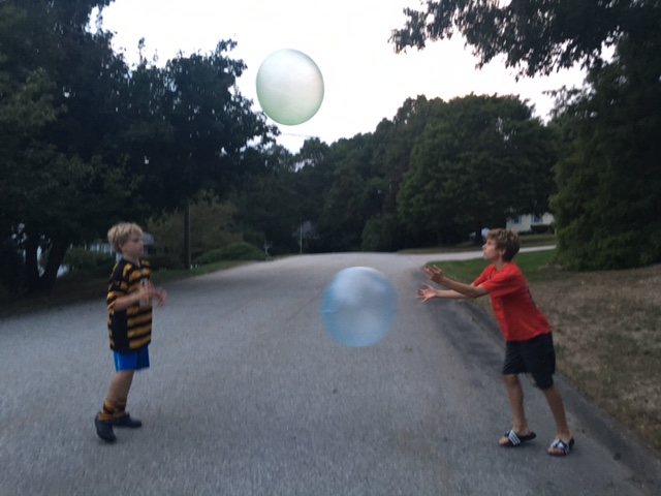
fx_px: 554
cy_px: 248
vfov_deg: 48.2
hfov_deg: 61.7
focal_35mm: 29
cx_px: 330
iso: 50
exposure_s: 1/15
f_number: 2.2
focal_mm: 4.15
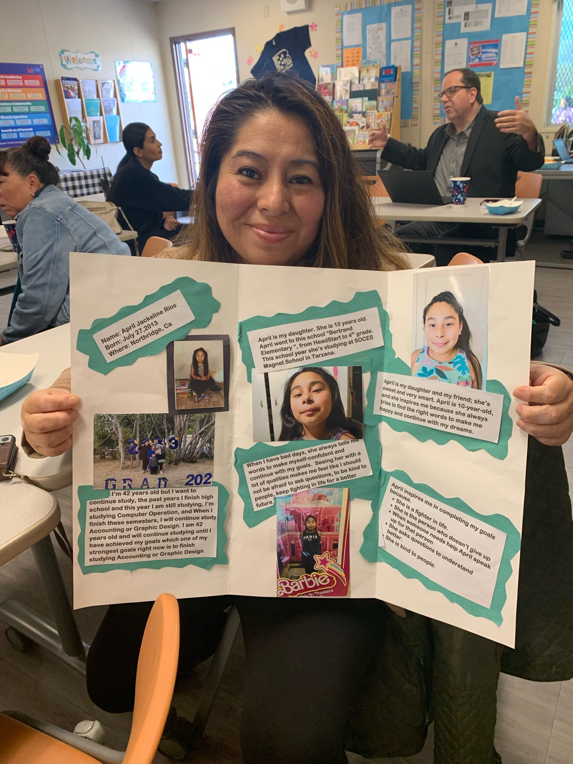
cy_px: 382
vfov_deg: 67.3
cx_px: 286
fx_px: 574
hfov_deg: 53.1
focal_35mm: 26
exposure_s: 1/60
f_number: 1.8
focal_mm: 4.25
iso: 100
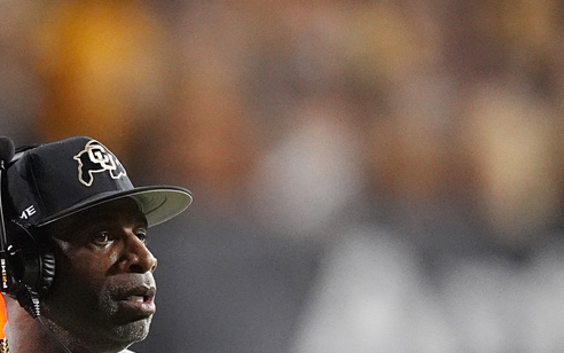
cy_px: 391
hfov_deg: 1.1
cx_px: 60
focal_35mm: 1911
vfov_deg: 0.7
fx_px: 29387
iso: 6400
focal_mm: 600
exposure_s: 1/1000
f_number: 4
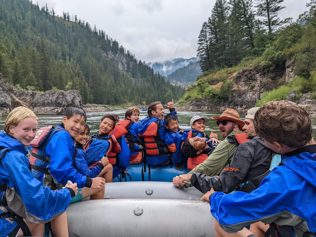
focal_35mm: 27
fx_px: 246
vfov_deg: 51.4
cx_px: 158
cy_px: 118
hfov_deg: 65.3
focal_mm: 4.38
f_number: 1.73
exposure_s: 1/2342
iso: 50
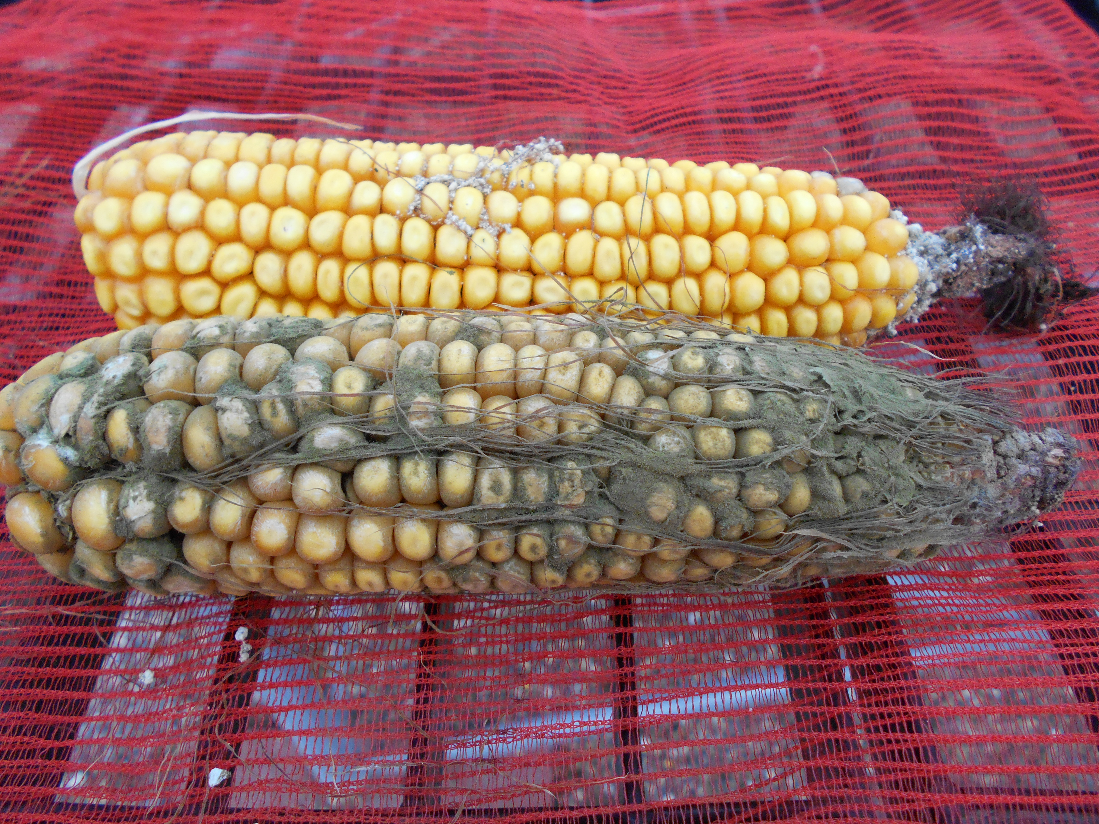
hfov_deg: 67.3
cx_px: 550
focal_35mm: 26
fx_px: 825
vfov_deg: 53.1
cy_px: 412
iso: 280
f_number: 3.2
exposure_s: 1/250
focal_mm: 4.6
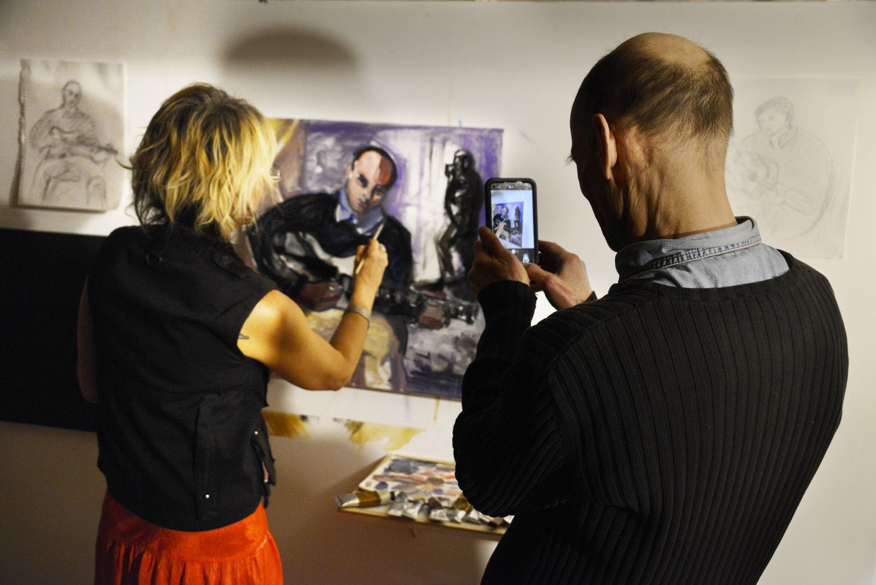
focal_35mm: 38
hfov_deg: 50.7
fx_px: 925
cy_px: 292
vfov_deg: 35.1
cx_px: 438
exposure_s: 1/40
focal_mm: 38
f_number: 4
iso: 1600
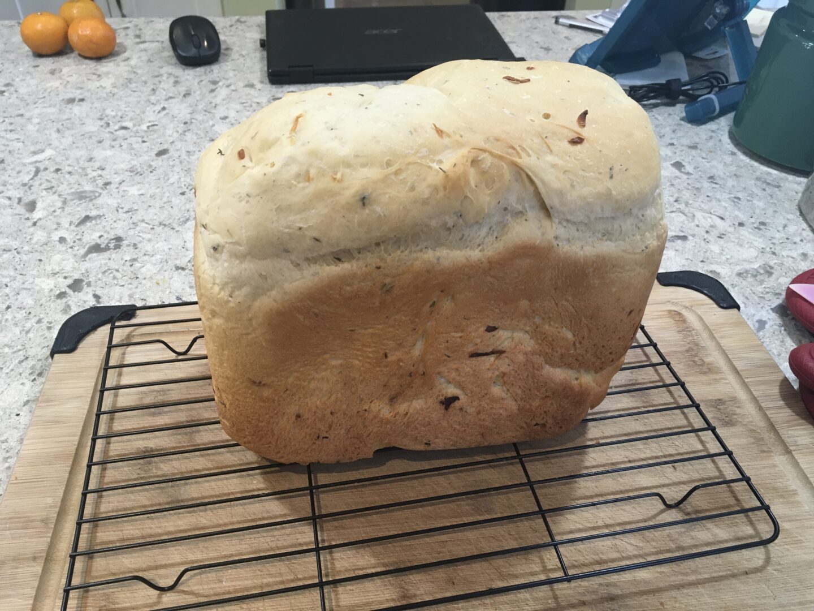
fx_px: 682
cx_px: 407
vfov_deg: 48.2
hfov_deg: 61.7
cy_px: 306
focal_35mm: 29
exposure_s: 1/30
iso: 100
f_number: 2.2
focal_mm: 4.15
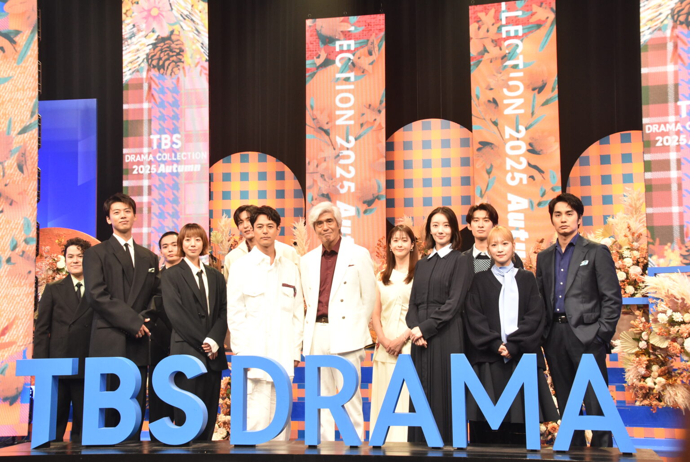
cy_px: 231
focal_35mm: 46
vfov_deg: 29.0
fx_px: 892
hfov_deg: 42.3
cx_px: 345
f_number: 5.6
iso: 1600
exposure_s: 1/60
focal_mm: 31
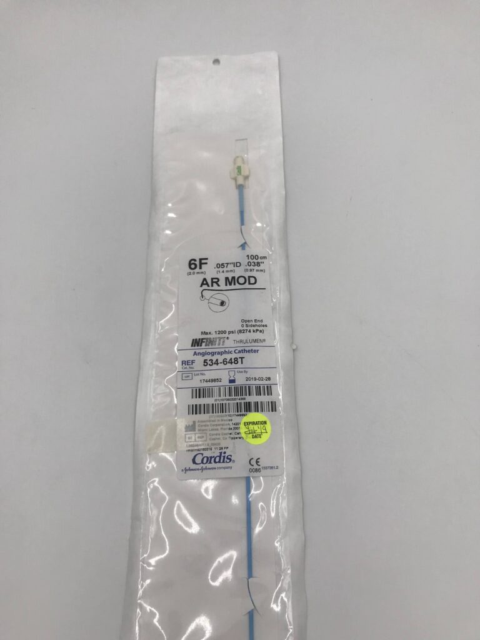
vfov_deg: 63.4
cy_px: 320
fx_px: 518
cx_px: 240
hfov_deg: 49.7
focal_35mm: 28
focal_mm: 3.99
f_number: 1.8
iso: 20
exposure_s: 1/323
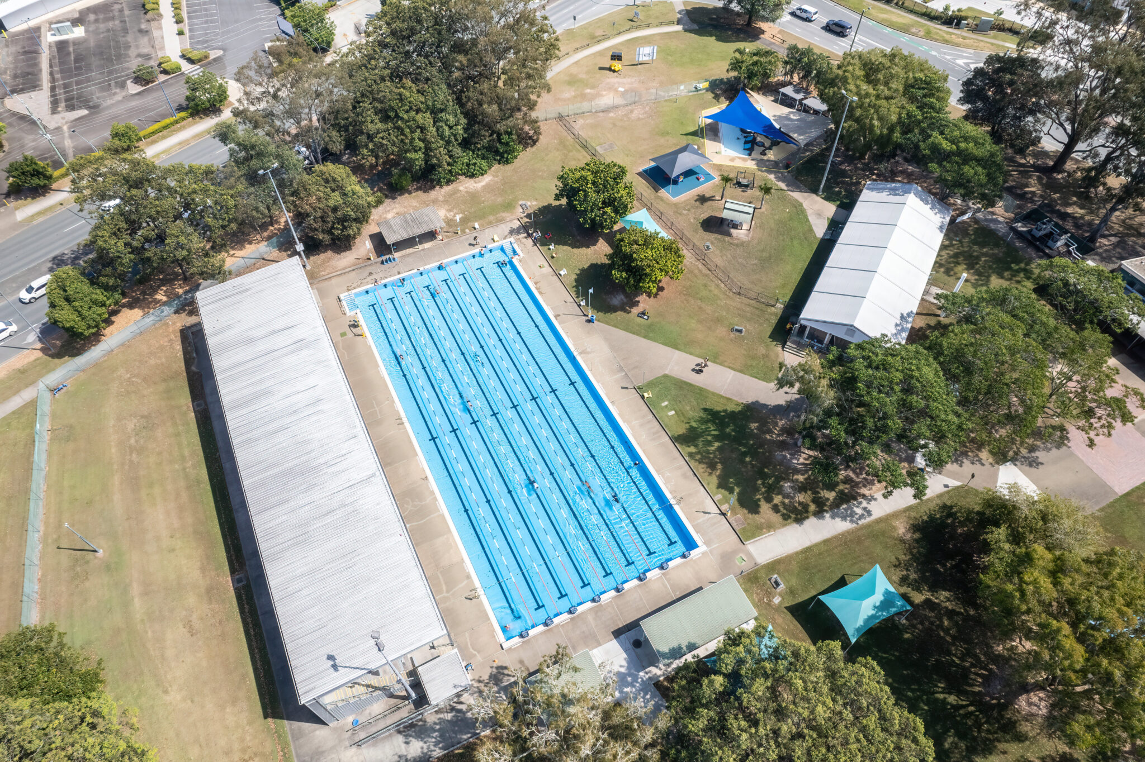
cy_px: 381
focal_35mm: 22
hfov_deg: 78.6
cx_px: 572
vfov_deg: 57.2
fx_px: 699
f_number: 2.8
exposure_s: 1/2000
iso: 130
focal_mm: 8.38
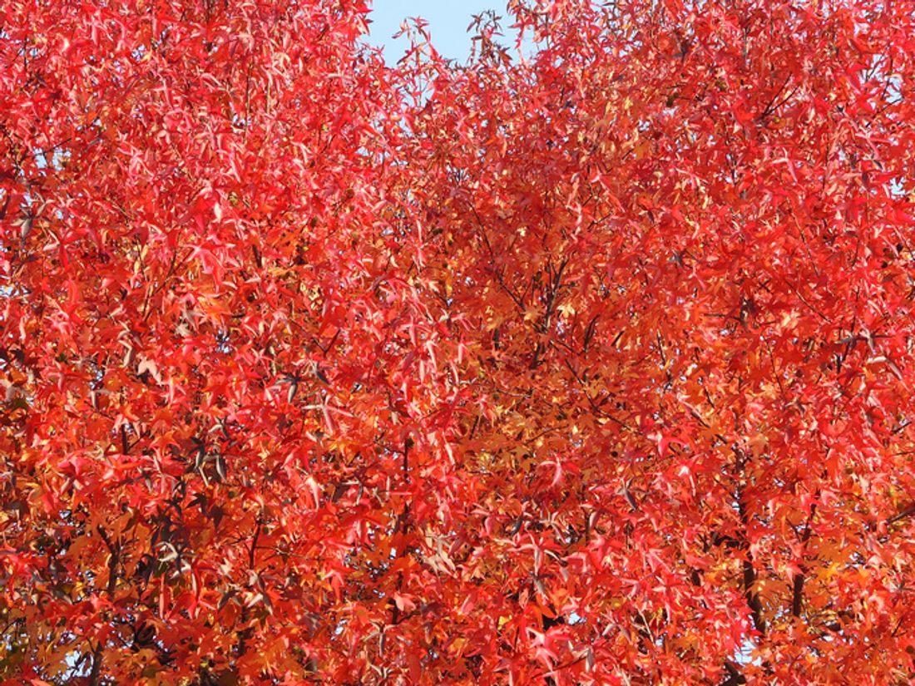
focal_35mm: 117
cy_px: 343
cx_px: 458
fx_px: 3093
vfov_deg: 12.7
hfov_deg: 16.8
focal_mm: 25
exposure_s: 1/125
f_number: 5.6
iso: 100
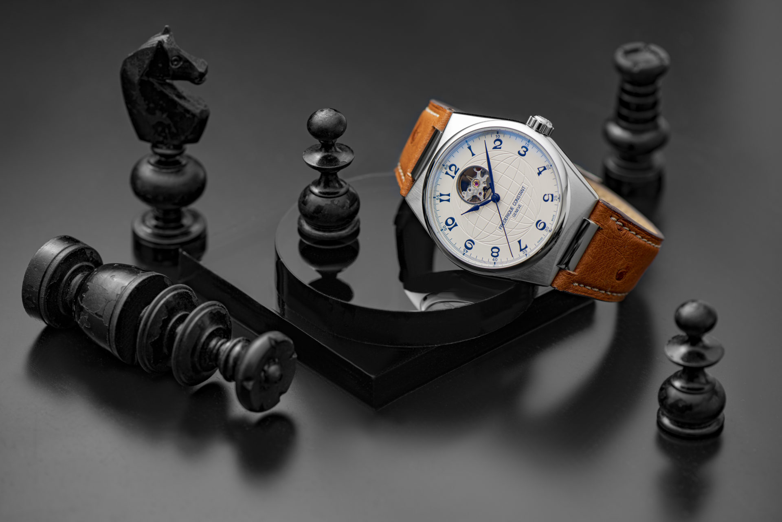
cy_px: 261
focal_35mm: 105
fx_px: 2281
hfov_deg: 19.5
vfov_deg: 13.0
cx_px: 391
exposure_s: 1/200
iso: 31
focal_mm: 105
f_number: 7.1
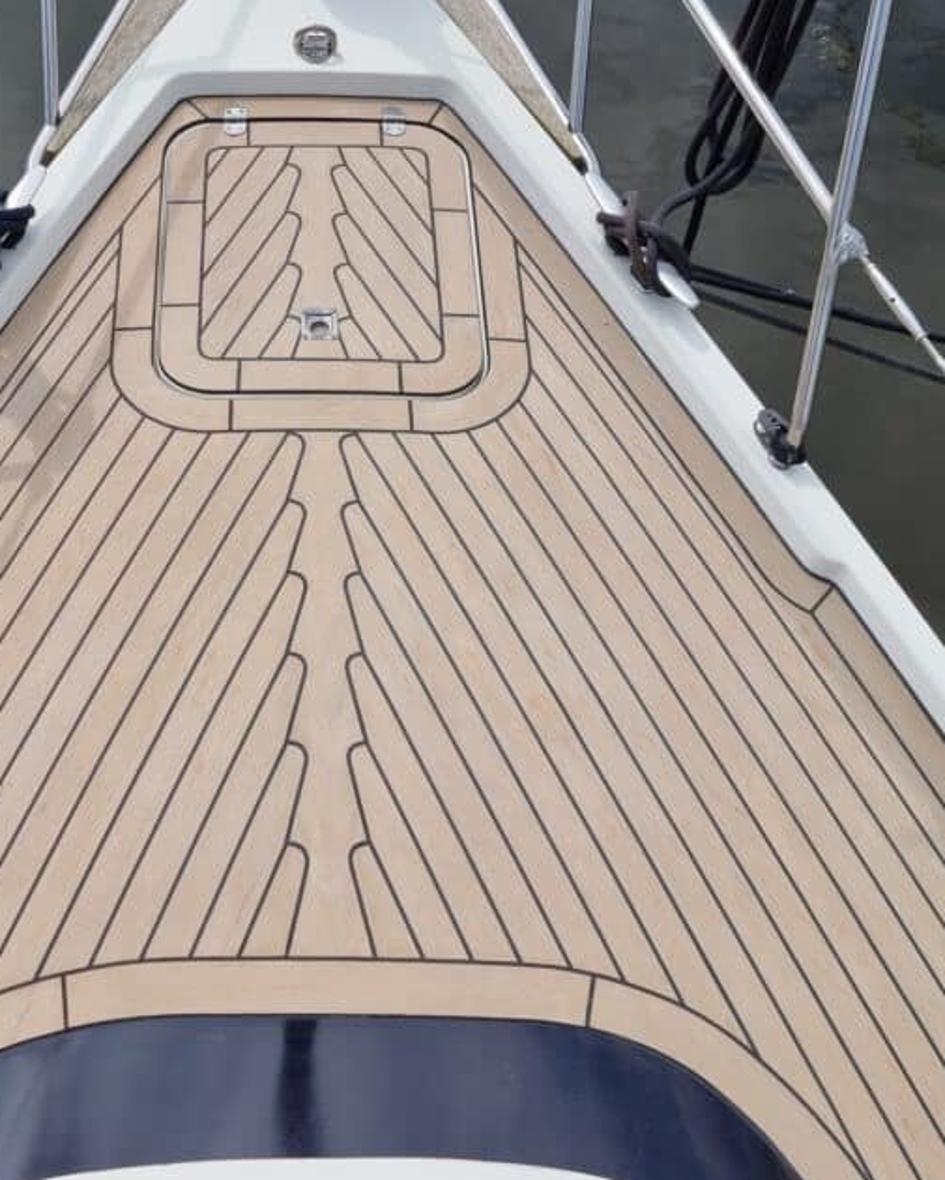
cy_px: 595
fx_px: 1328
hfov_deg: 38.8
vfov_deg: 47.9
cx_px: 331
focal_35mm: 38
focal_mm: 6.7
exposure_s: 1/1984
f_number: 1.8
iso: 50
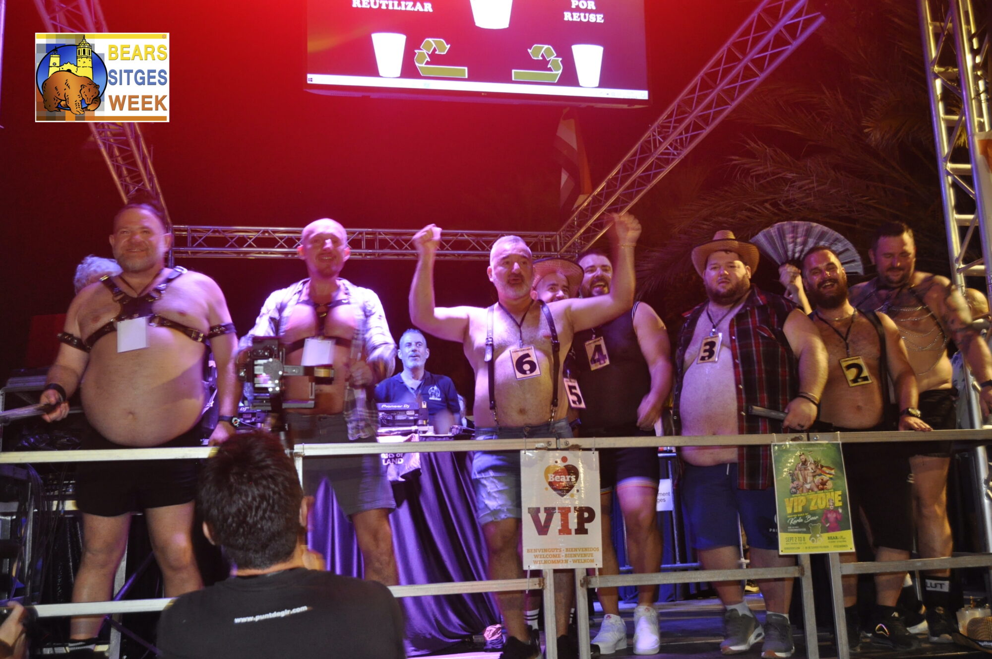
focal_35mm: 36
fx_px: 991
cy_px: 330
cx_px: 496
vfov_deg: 36.8
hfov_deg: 53.2
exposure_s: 1/15
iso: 1600
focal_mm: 24
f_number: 3.8
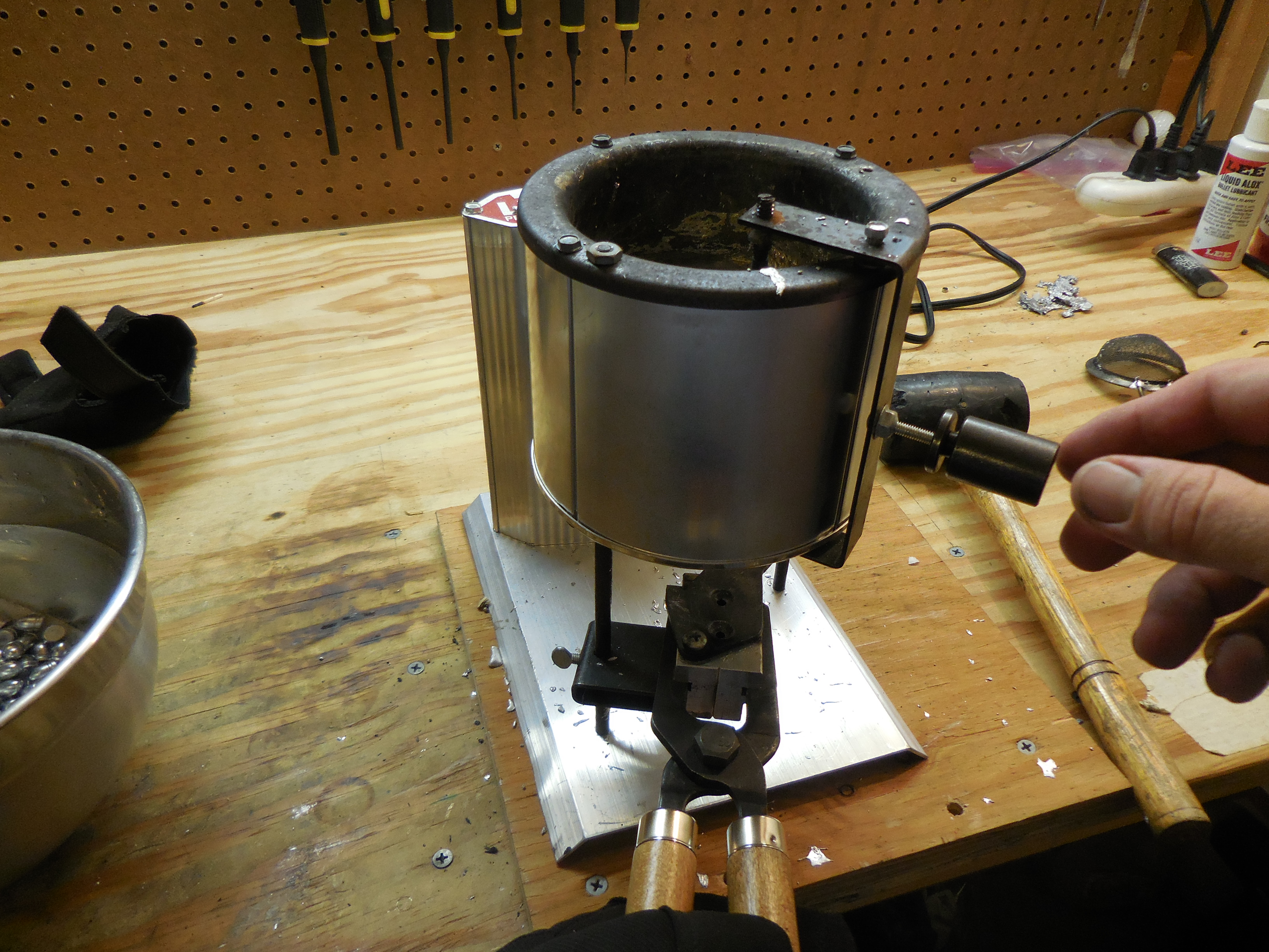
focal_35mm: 25
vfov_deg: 54.9
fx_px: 916
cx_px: 634
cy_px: 476
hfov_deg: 69.4
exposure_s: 1/30
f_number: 3.3
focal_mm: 4.5
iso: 220
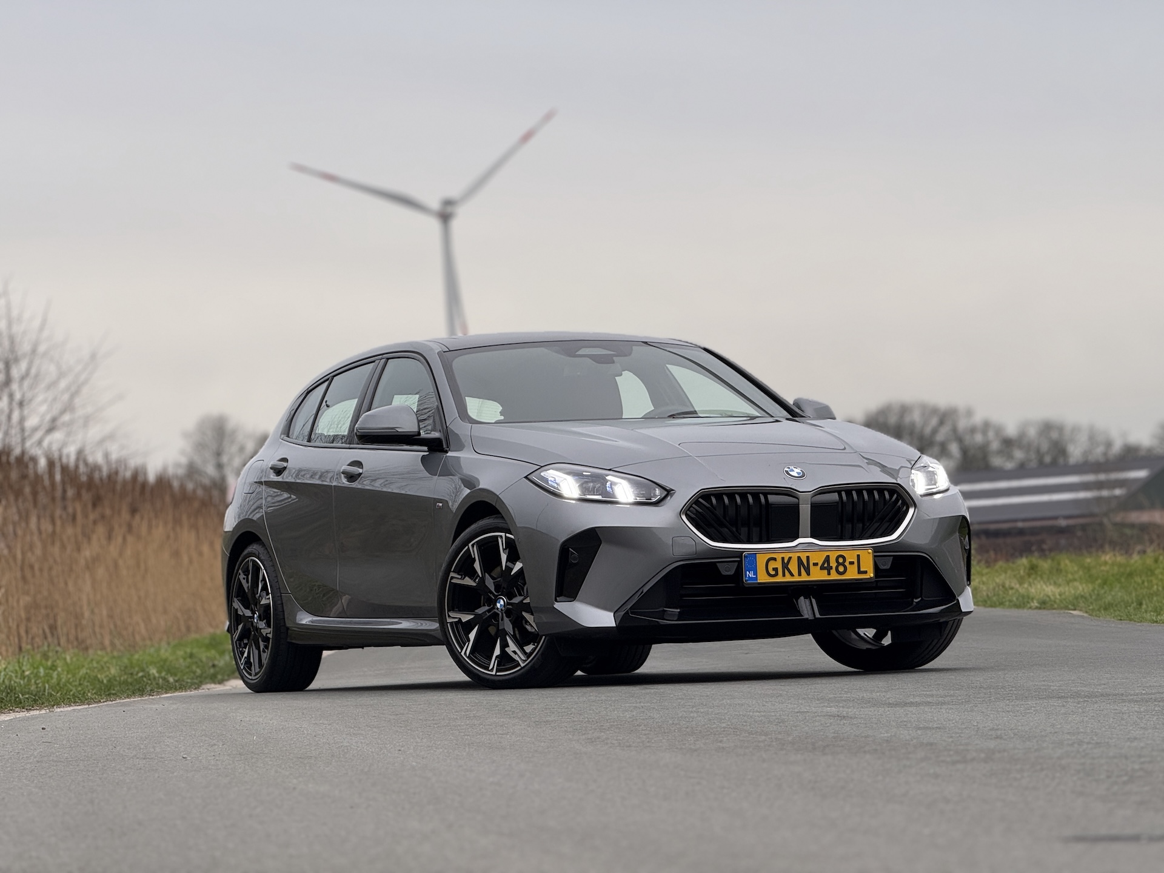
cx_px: 582
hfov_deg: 16.4
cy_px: 436
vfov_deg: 12.3
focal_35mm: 120
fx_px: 4035
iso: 50
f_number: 2.8
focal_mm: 15.66
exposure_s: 1/110
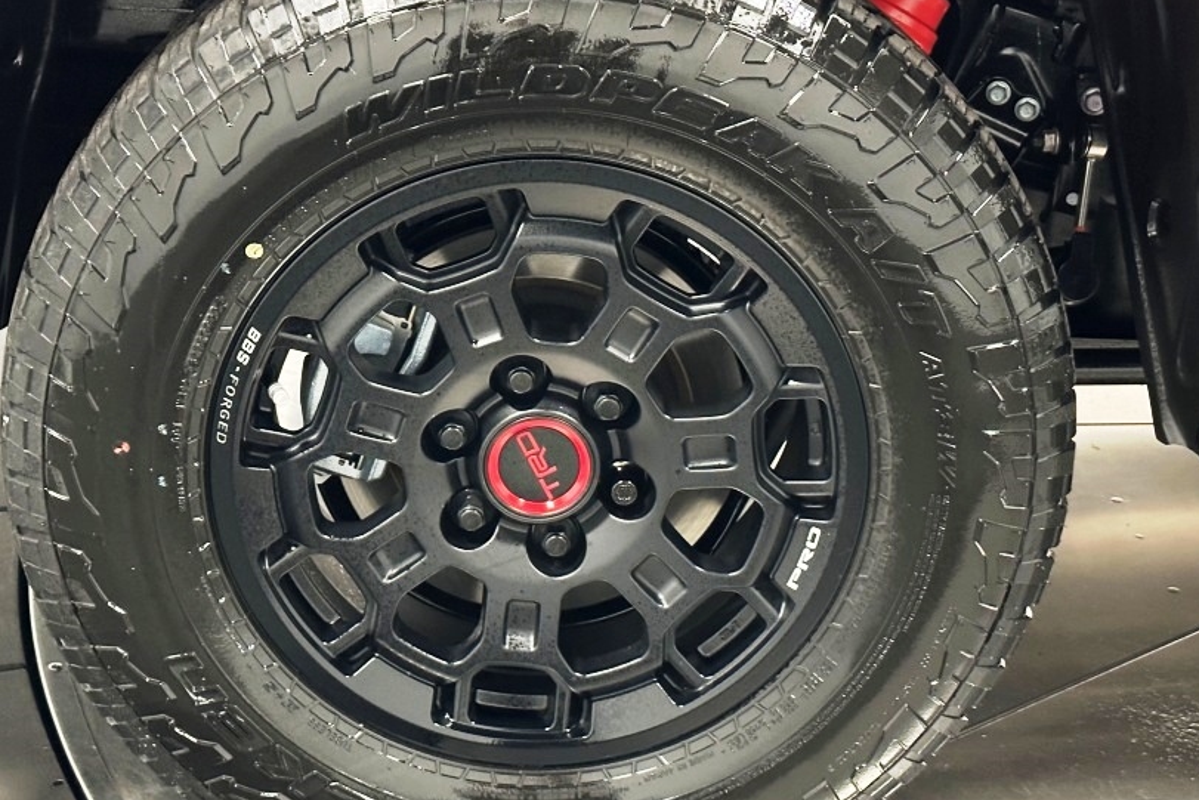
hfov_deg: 31.9
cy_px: 447
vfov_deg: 21.6
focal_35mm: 63
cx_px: 532
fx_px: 2098
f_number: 1.78
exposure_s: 1/20
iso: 640
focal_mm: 6.86
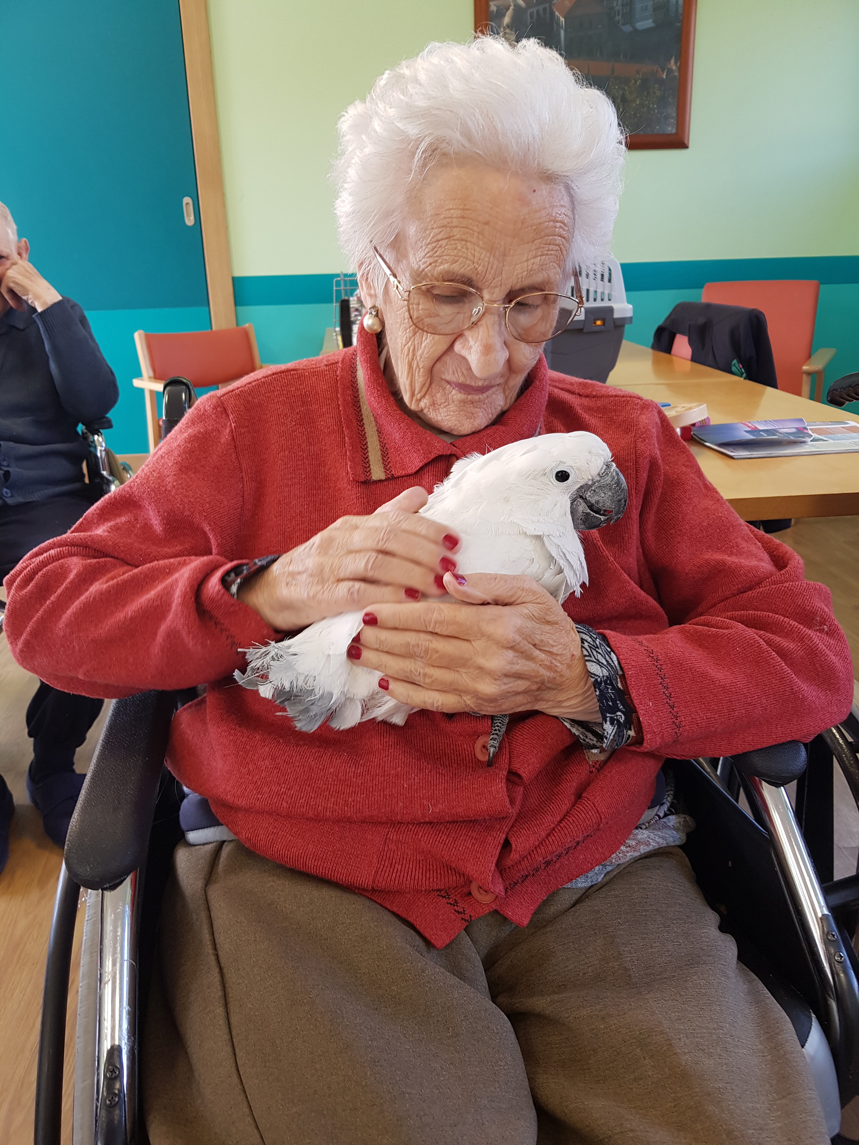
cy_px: 572
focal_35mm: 26
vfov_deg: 67.3
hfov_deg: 53.1
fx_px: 860
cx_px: 430
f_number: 1.7
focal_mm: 4.2
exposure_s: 1/50
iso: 80
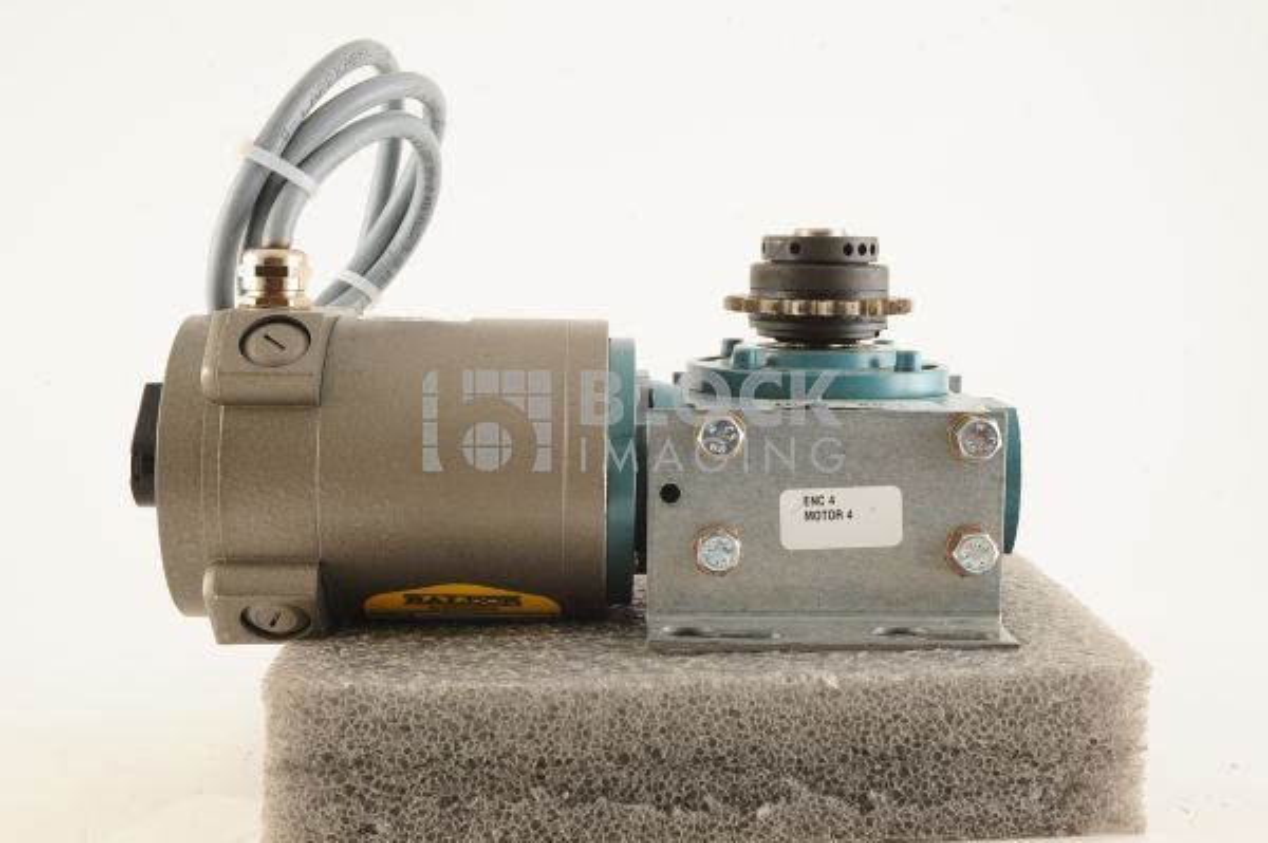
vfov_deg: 26.9
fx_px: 1760
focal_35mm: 50
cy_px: 422
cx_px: 634
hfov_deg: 39.6
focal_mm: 50
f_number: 13
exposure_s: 1/160
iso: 1600
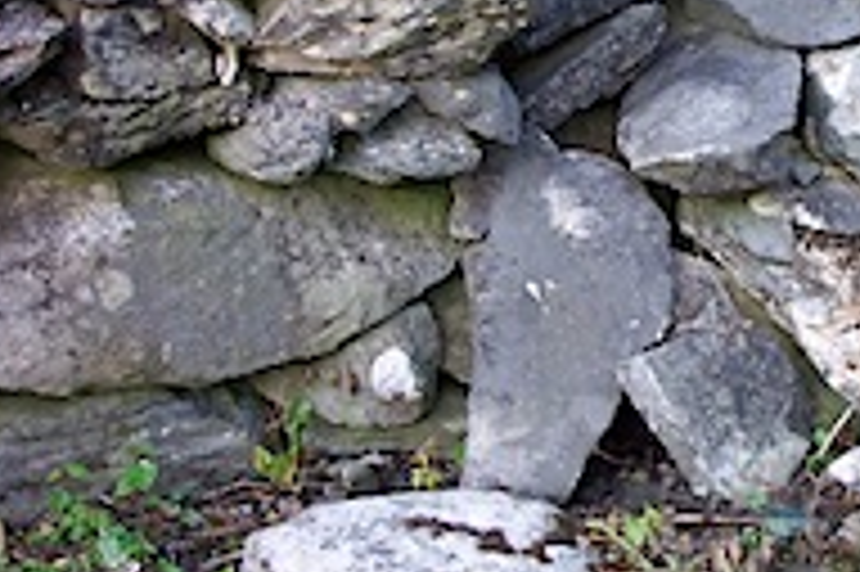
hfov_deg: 18.1
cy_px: 185
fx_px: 2649
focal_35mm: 111
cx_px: 810
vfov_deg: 12.3
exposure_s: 1/125
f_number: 3.1
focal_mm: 9.8
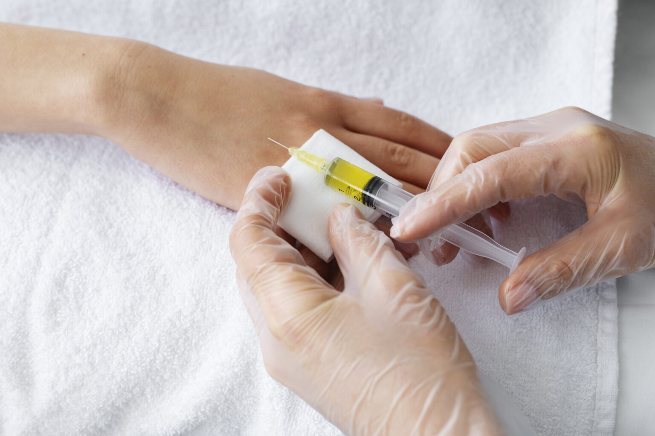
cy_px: 218
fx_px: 909
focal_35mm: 50
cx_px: 328
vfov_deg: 27.0
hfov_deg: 39.6
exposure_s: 1/320
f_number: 5
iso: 640
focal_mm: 50
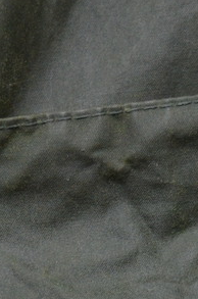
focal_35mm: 190
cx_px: 262
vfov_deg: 10.4
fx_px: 1576
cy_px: 470
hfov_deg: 7.1
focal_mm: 29
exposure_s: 1/15
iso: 1250
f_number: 5
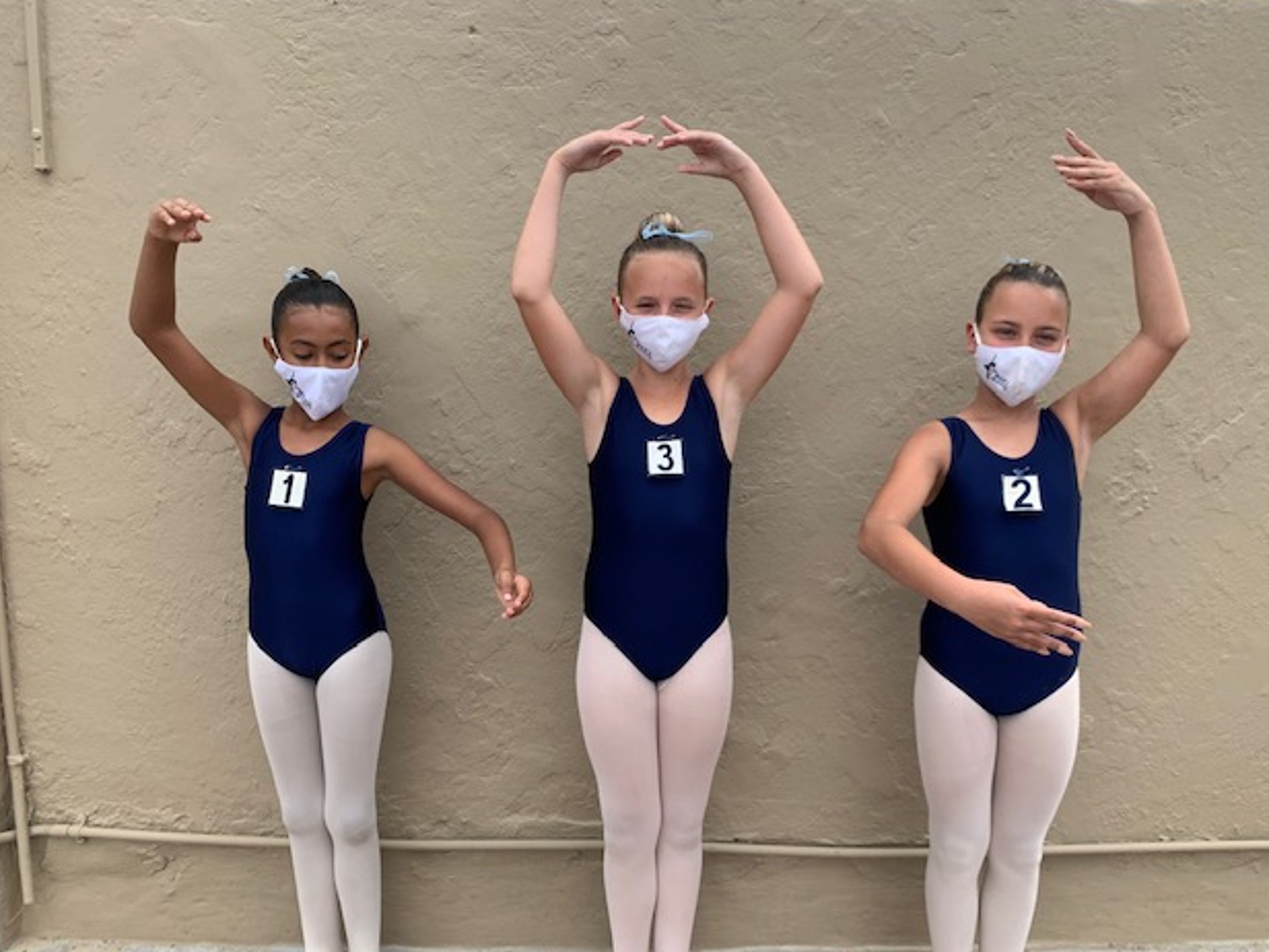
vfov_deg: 51.4
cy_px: 478
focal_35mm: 27
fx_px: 990
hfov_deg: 65.3
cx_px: 637
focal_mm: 4.25
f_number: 1.8
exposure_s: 1/765
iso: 25
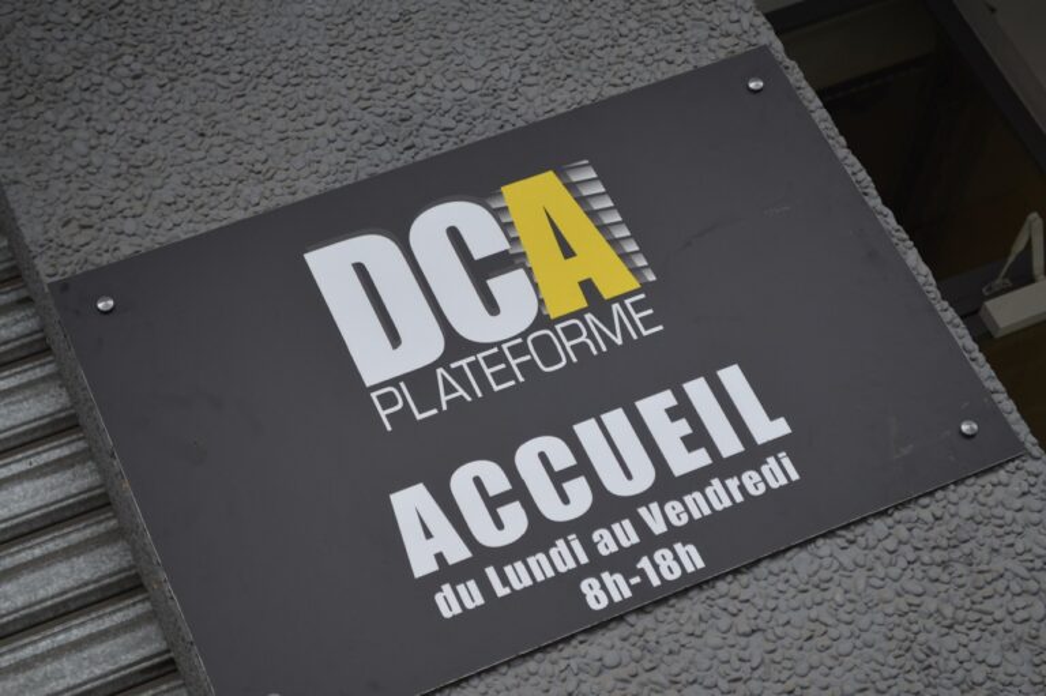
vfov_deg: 18.2
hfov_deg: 27.0
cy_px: 348
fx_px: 2178
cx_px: 523
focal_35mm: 75
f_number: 5.6
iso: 320
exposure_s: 1/125
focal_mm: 50
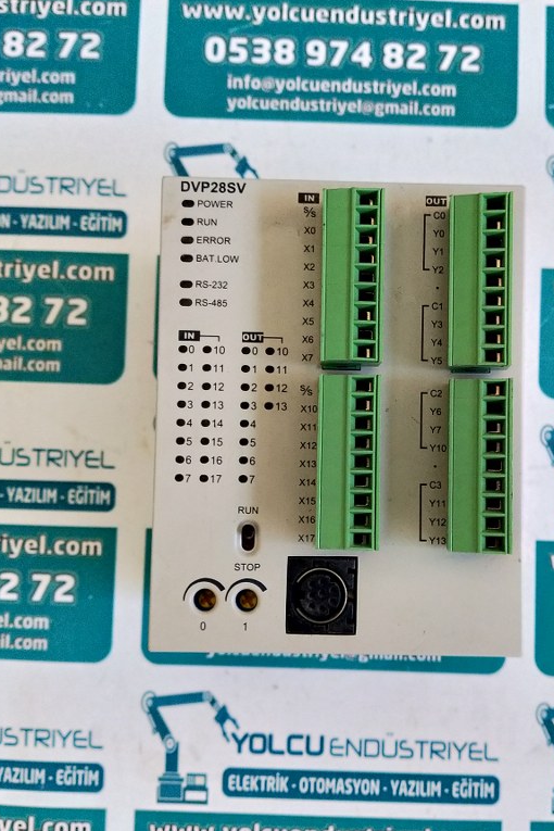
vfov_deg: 58.7
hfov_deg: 40.9
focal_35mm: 32
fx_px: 739
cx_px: 337
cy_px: 416
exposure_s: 1/50
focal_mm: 3.99
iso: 171
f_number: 1.7
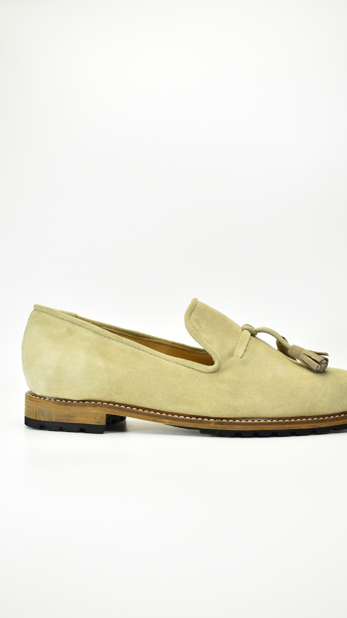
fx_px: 598
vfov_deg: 54.6
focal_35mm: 37
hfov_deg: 32.3
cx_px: 197
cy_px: 308
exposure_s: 1/800
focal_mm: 23
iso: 1600
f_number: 5.6
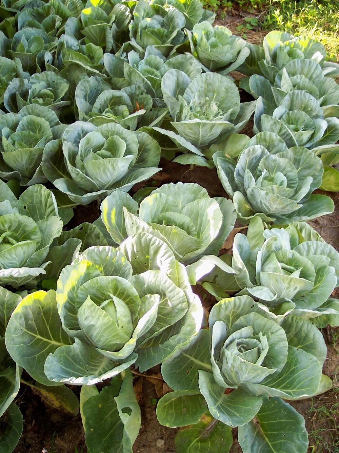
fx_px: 497
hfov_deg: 37.7
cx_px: 170
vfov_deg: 49.0
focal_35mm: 38
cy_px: 226
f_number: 2.8
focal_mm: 8
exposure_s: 1/60
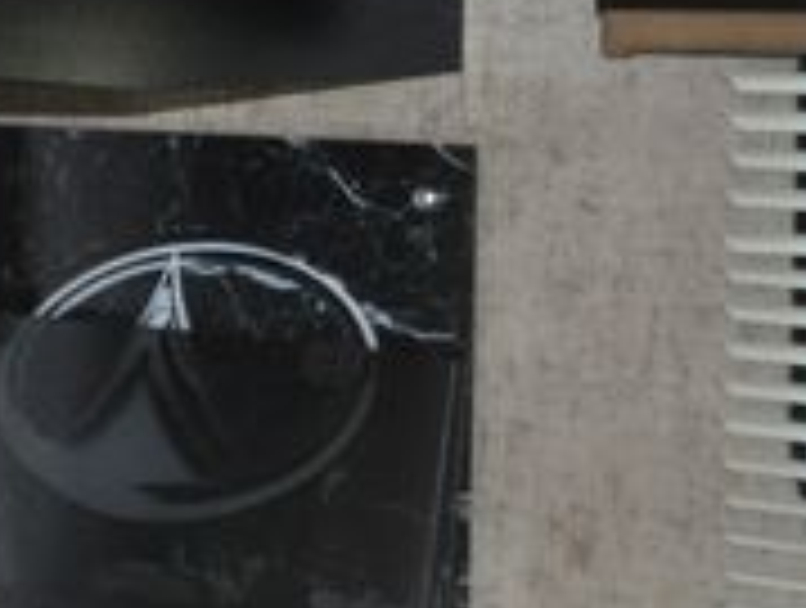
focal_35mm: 148
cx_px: -68
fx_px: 3453
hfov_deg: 13.1
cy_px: 671
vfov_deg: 9.9
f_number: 3.5
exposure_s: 1/100
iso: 800
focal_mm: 18
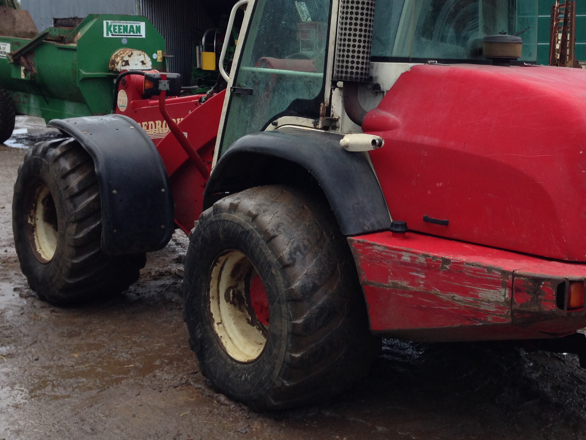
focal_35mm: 52
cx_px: 371
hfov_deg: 36.6
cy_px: 128
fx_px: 880
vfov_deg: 27.8
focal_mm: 4.12
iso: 64
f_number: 2.4
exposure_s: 1/40
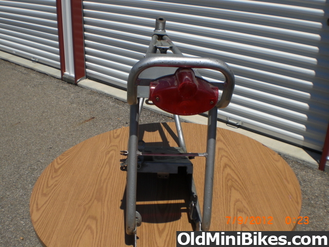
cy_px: 124
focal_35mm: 38
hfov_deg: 49.0
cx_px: 164
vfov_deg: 37.7
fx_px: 361
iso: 50
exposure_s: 1/640
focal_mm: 6.3
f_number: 4.4
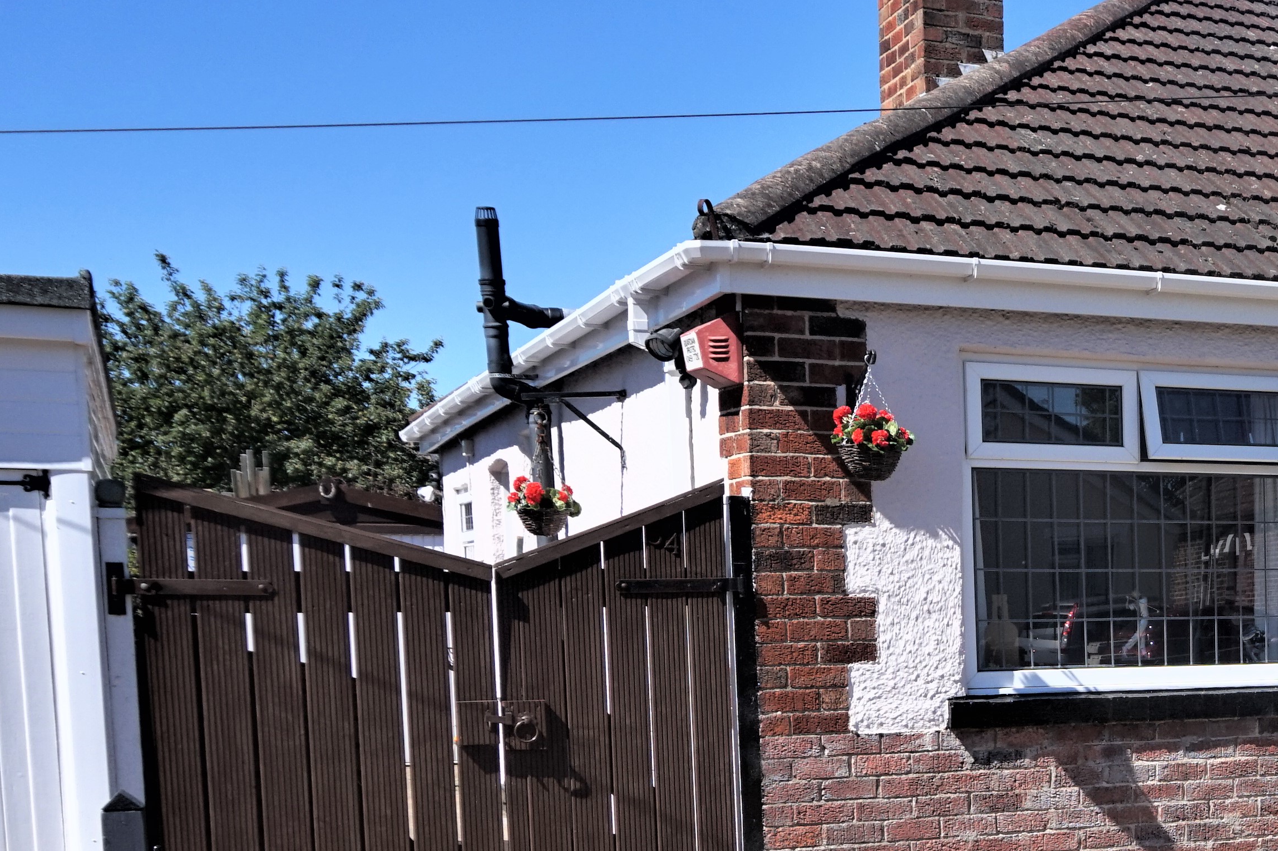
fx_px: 2022
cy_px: 815
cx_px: 1425
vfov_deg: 23.0
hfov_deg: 31.0
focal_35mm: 57
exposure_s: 1/640
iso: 100
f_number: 7.1
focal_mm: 16
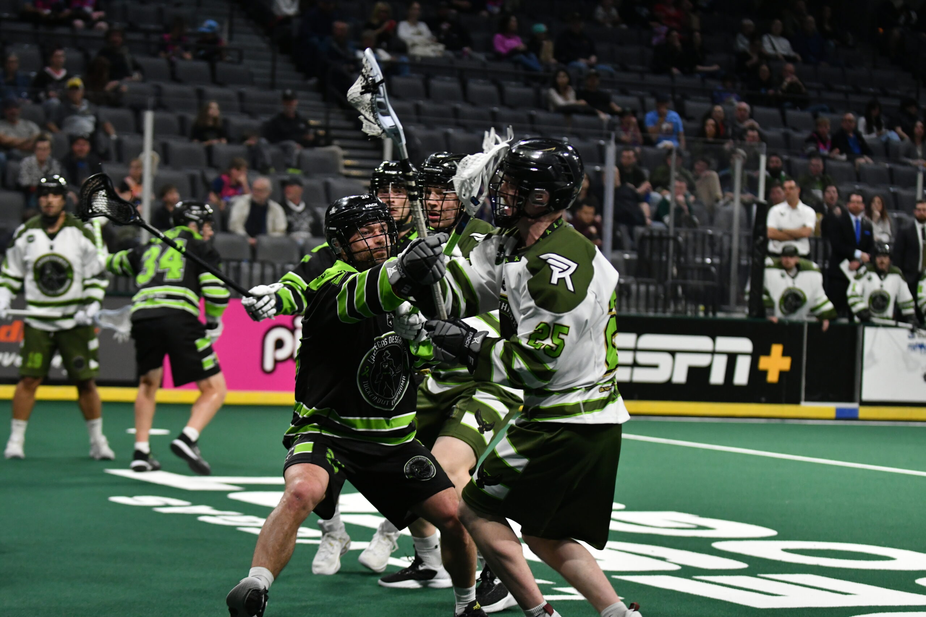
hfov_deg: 19.5
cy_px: 308
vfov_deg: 13.0
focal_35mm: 105
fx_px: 2701
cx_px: 463
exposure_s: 1/1250
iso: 2000
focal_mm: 70
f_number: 2.8
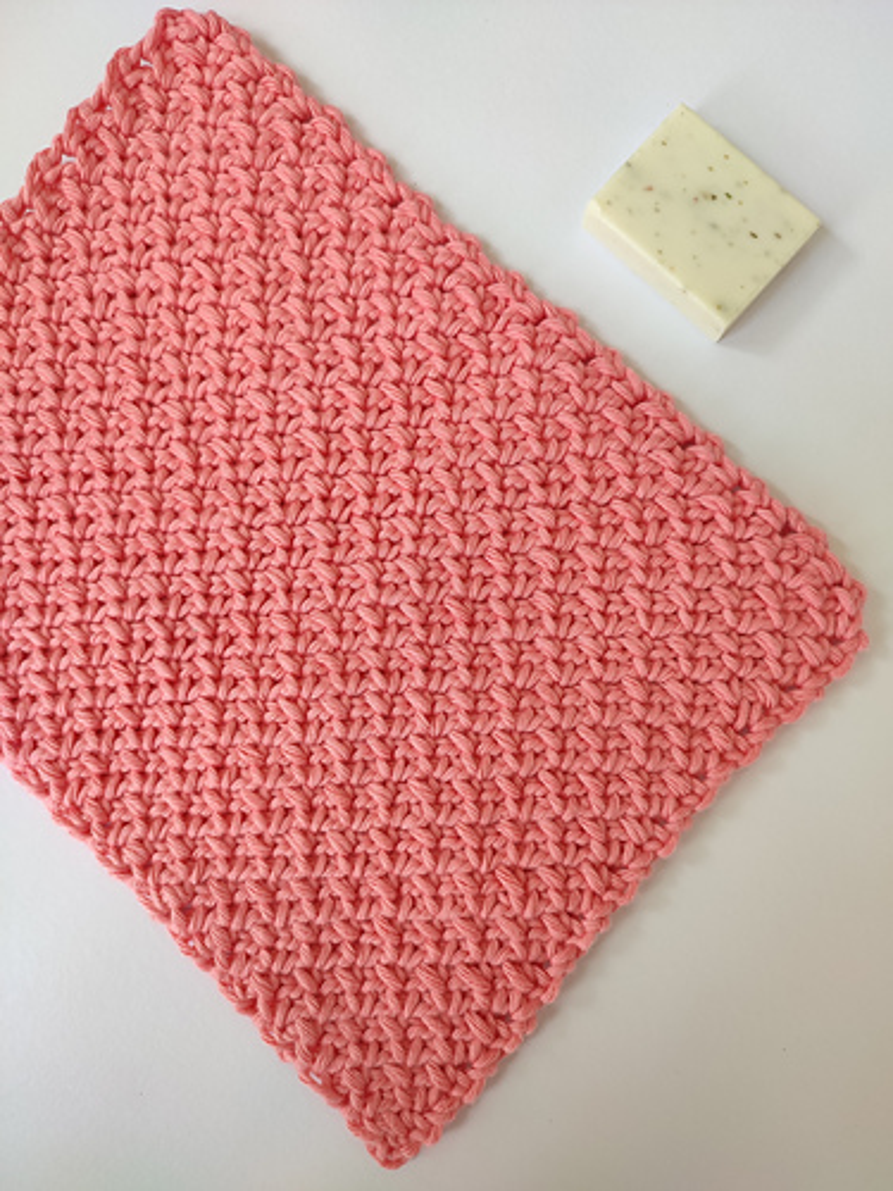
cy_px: 596
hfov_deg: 54.9
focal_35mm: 25
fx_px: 860
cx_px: 446
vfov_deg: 69.4
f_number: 1.9
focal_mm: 6.04
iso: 55
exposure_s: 1/50
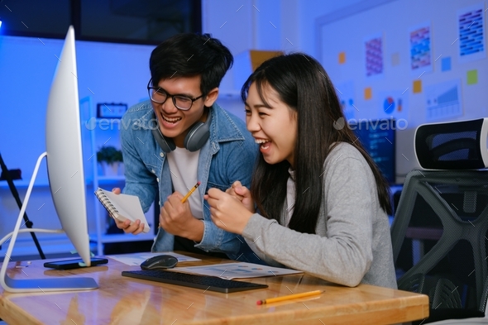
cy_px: 162
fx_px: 718
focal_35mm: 53
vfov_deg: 25.5
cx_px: 244
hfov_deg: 37.5
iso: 200
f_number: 2
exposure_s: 1/60
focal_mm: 35
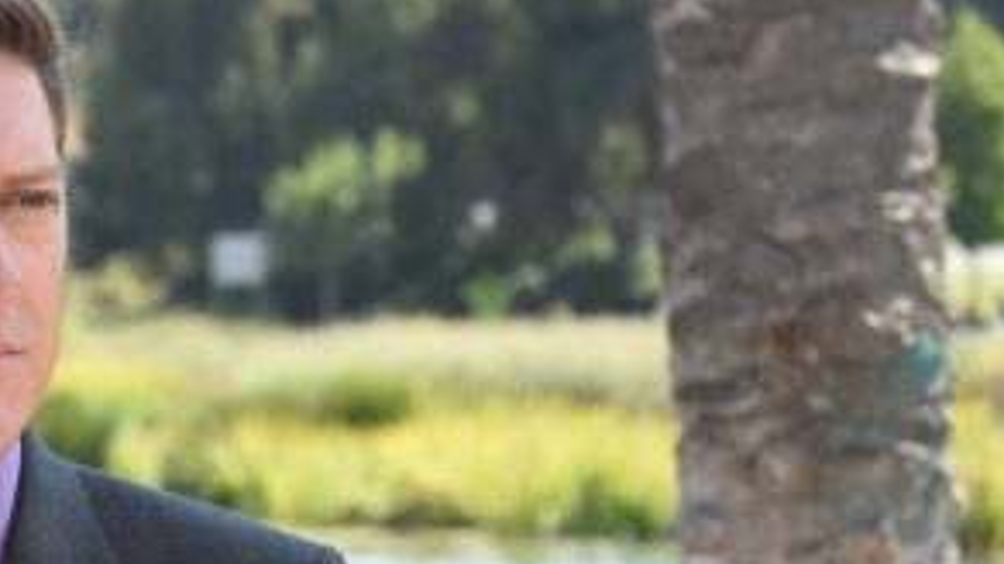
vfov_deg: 4.7
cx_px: -530
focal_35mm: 257
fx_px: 6839
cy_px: 758
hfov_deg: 8.2
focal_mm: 70
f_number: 7.1
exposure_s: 1/250
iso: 250
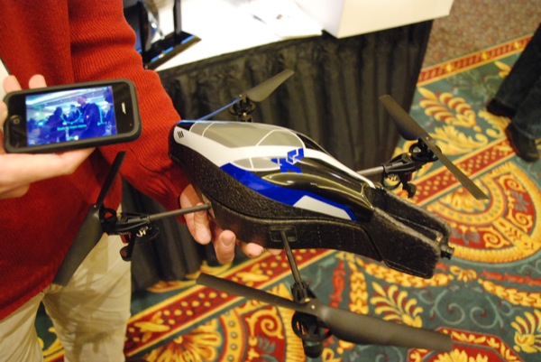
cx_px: 270
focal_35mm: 30
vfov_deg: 43.7
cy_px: 181
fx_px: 451
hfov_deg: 61.9
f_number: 3.8
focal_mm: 20
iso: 2500
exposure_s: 1/25
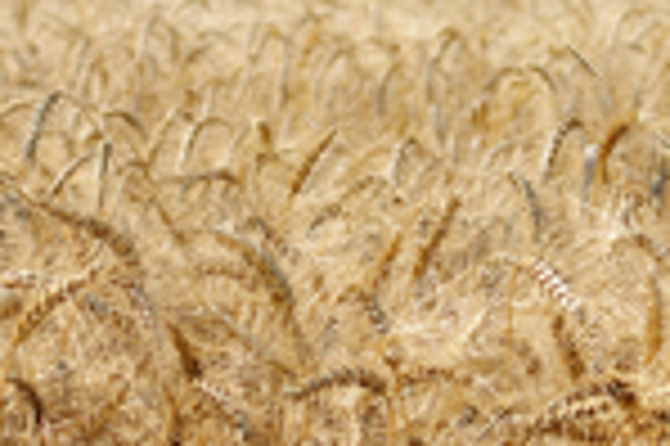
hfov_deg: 5.0
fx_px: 7715
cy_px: -277
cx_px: 697
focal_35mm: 415
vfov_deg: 3.3
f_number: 7.1
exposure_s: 1/200
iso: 100
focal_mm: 70
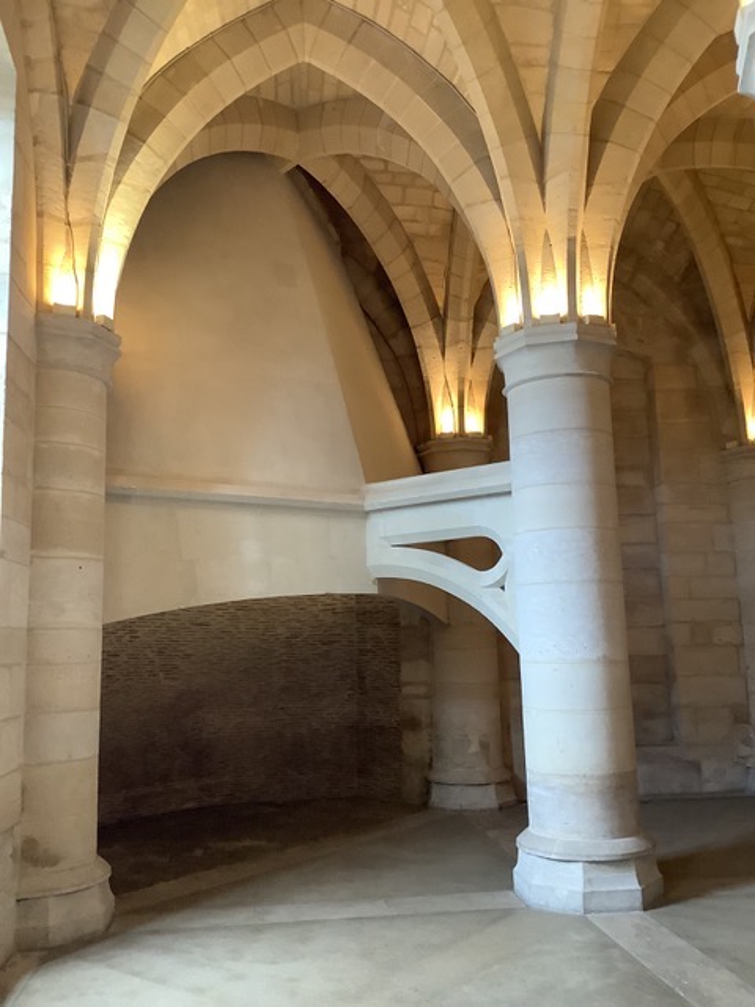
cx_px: 378
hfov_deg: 45.4
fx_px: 902
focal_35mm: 31
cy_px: 504
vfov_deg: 58.4
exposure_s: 1/60
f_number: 2.4
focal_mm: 3.3
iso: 320
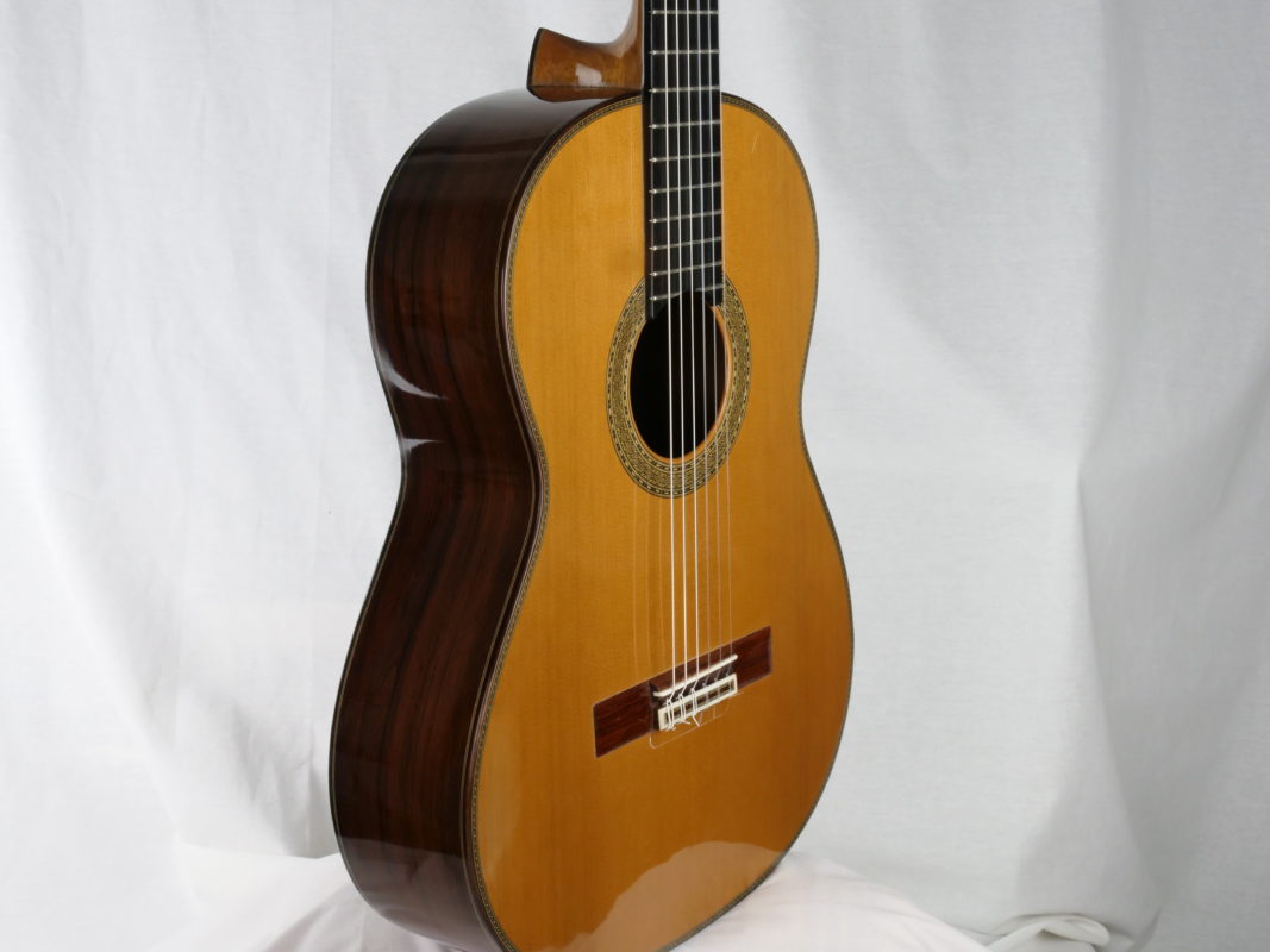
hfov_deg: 38.2
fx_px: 1834
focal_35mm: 50
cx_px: 635
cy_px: 476
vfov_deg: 29.1
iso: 1600
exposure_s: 1/60
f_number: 11
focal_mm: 25
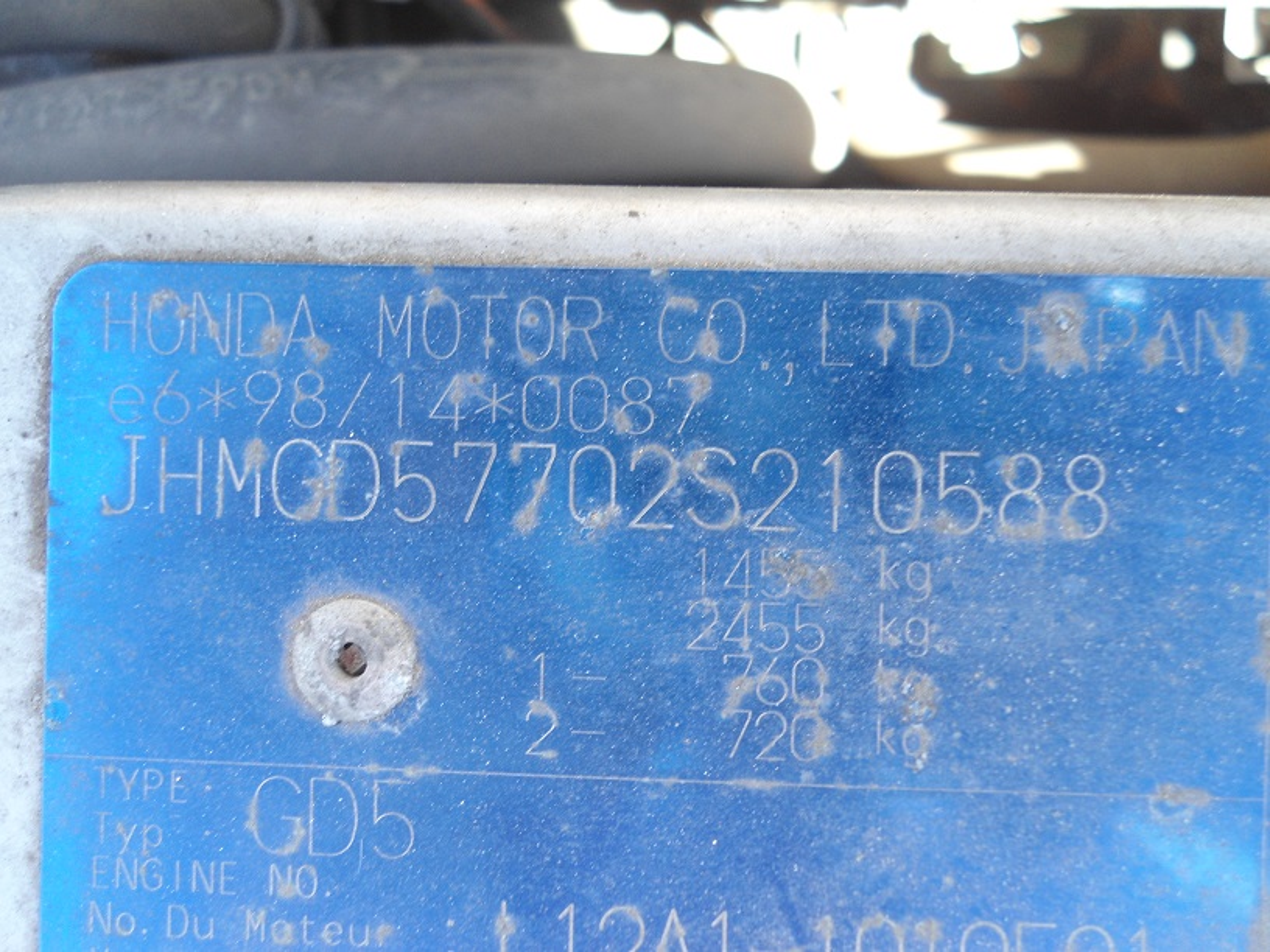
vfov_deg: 45.4
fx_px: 1137
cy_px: 476
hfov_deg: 58.4
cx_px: 635
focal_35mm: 31
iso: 80
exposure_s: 1/30
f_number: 3
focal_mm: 5.6
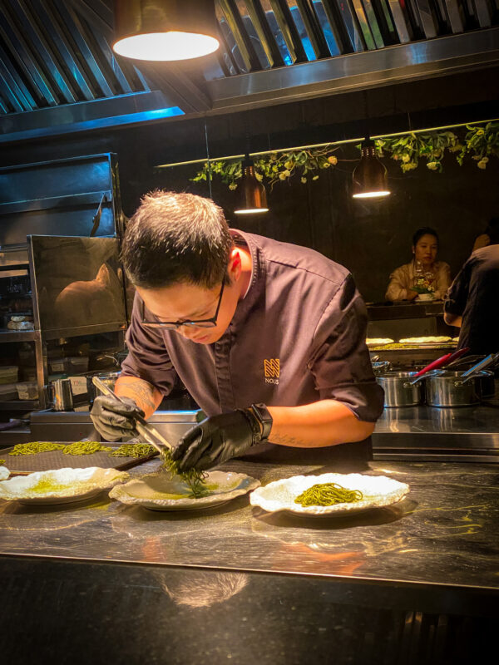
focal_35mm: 52
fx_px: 999
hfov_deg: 28.0
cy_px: 332
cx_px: 250
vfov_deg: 36.8
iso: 500
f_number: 2
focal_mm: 6
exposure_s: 1/35
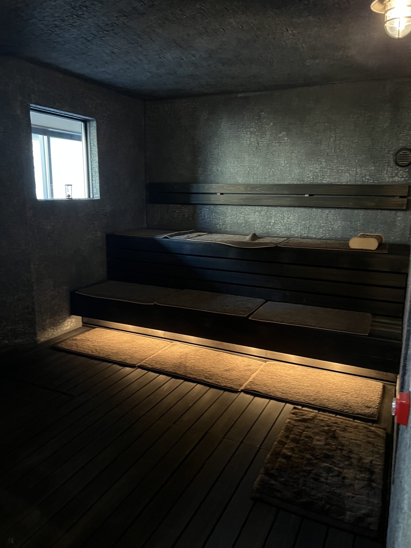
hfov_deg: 53.1
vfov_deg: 67.3
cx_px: 206
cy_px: 274
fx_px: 412
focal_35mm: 26
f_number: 1.5
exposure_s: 1/30
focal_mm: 5.7
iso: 640
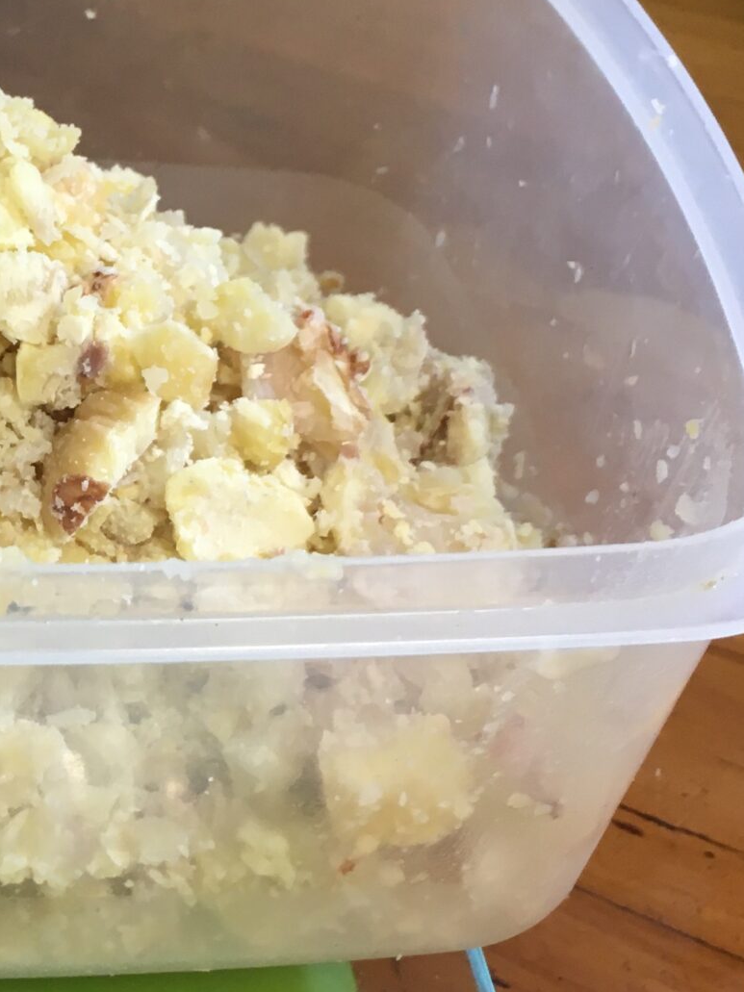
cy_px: 439
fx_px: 2064
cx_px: -49
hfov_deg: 19.7
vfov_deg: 27.0
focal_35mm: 72
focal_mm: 4.15
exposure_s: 1/33
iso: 64
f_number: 2.2
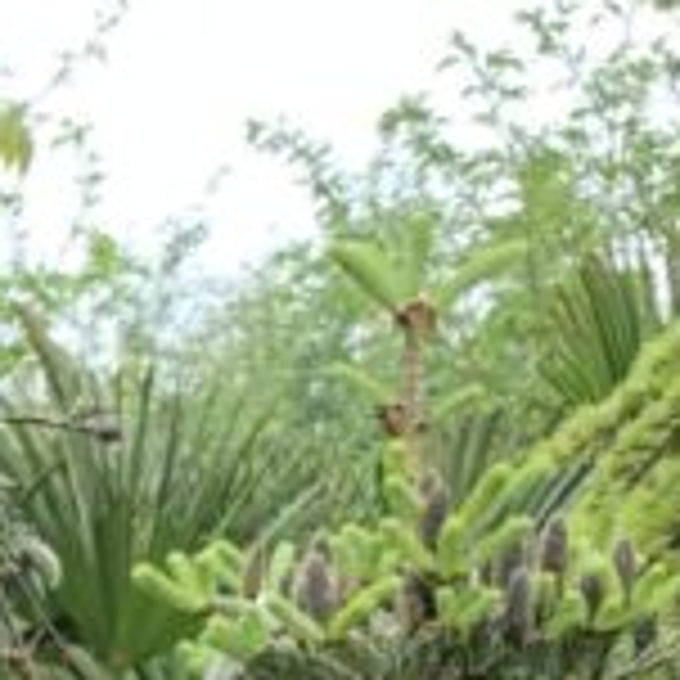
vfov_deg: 10.4
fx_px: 3467
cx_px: -950
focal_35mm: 156
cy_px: 1297
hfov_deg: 9.9
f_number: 1.8
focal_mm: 4.25
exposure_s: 1/122
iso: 40
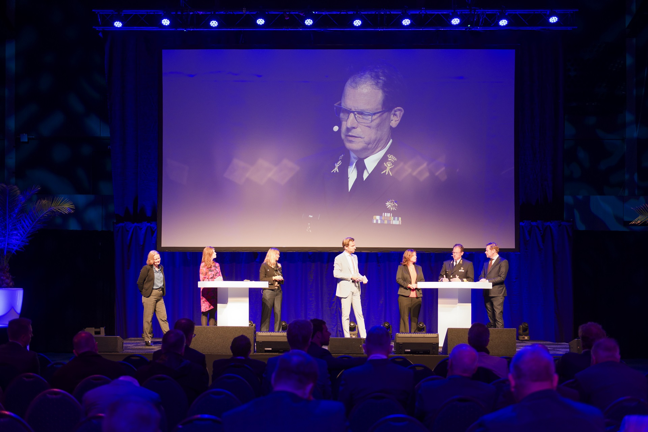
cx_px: 324
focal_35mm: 48
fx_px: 864
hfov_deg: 41.1
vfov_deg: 28.1
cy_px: 216
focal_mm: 48
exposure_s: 1/50
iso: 1250
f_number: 2.8
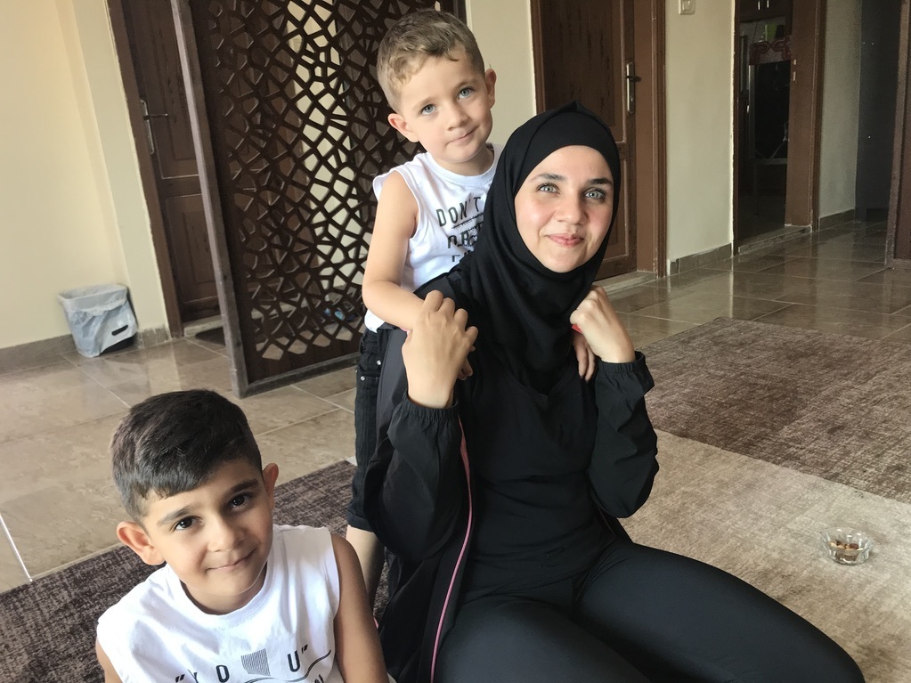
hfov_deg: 63.4
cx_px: 456
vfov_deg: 49.7
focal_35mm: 28
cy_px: 342
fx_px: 737
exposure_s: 1/95
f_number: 1.8
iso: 40
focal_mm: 3.99
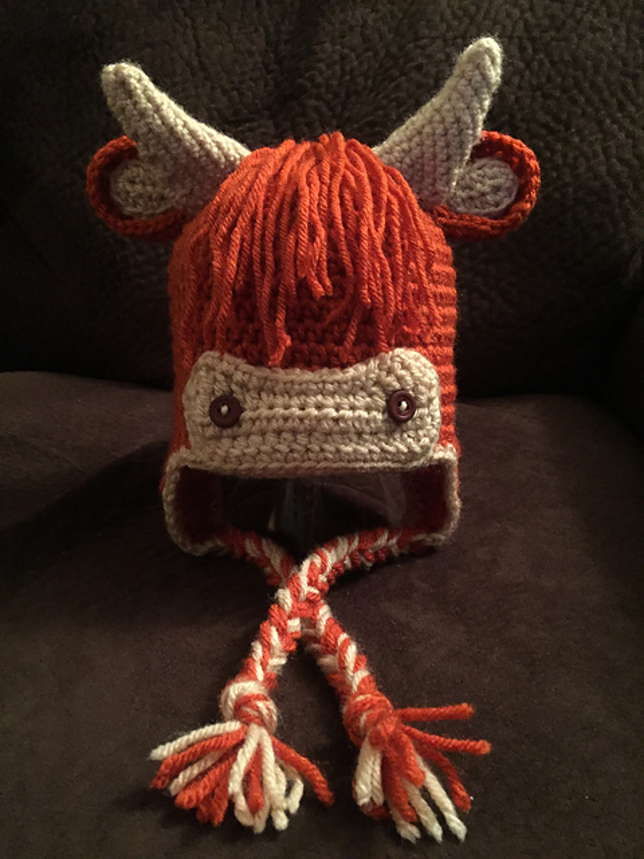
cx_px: 322
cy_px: 430
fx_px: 719
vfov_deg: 61.7
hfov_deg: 48.2
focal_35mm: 29
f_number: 2.2
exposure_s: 1/15
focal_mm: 4.15
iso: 400
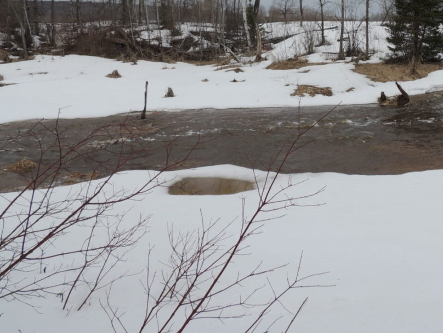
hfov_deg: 47.4
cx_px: 323
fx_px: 486
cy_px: 101
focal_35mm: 38
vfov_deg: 37.2
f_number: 3.7
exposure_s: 1/1250
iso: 100
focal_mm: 4.3
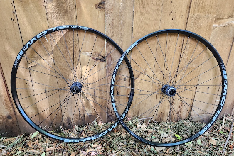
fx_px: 156
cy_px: 81
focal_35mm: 24
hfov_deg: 73.7
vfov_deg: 53.2
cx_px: 117
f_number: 1.8
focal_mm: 5.4
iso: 200
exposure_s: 1/180
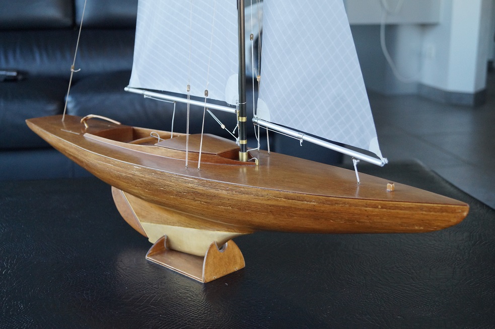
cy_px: 164
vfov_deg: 29.8
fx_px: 618
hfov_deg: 43.6
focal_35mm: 45
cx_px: 248
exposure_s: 1/160
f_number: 4.5
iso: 1000
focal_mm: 30
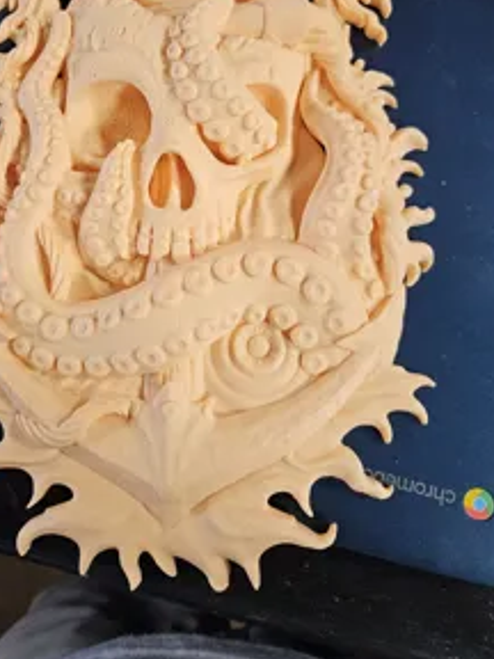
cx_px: 204
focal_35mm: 32
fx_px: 609
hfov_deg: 44.0
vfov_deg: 55.8
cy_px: 227
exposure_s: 1/120
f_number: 1.8
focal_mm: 5.4
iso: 500
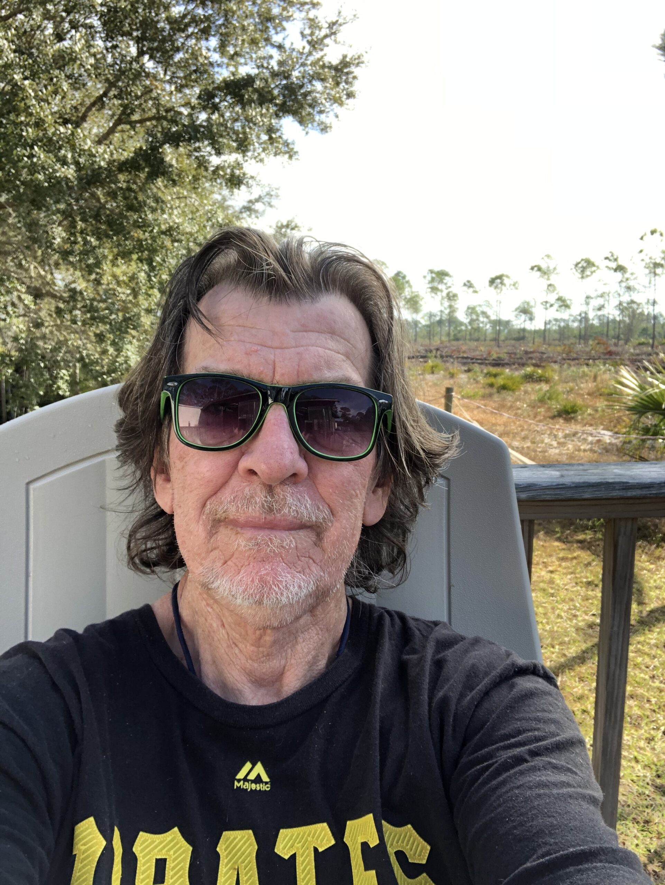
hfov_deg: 44.2
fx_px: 819
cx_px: 332
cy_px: 442
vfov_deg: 56.8
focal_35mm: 32
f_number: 2.2
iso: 25
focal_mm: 2.87
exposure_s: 1/120
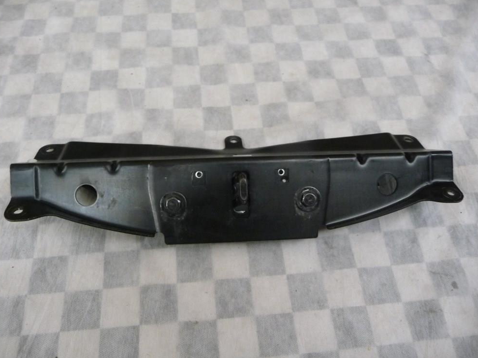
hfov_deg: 61.6
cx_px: 234
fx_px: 400
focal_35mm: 29
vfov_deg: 48.2
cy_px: 182
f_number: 3.3
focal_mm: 4.7
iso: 320
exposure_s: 1/30
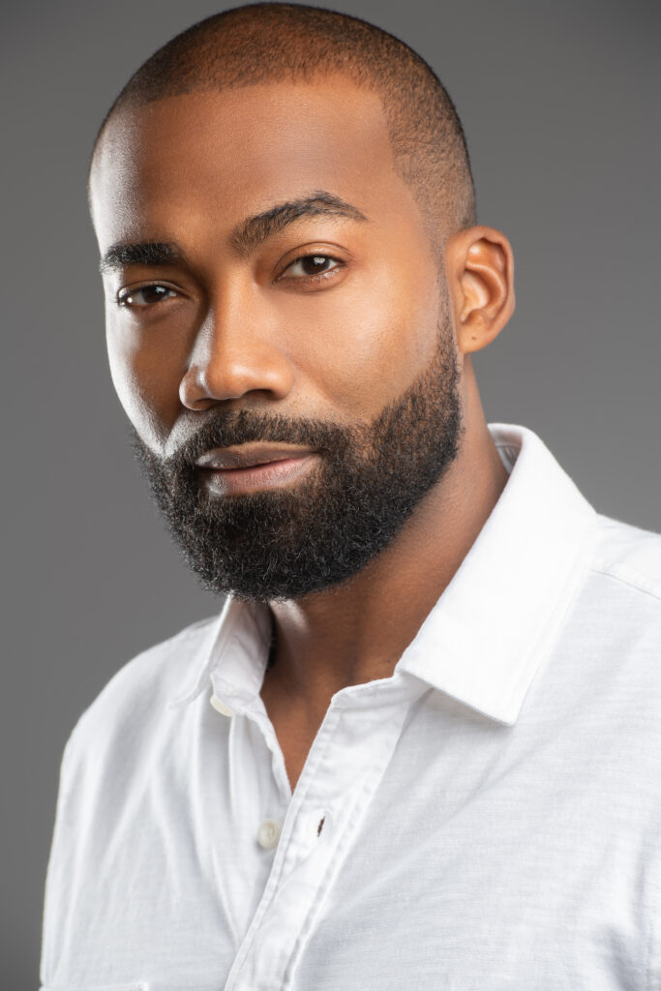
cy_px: 496
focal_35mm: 200
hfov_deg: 6.9
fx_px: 5506
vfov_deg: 10.3
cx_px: 330
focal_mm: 200
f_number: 11
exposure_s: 1/125
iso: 125
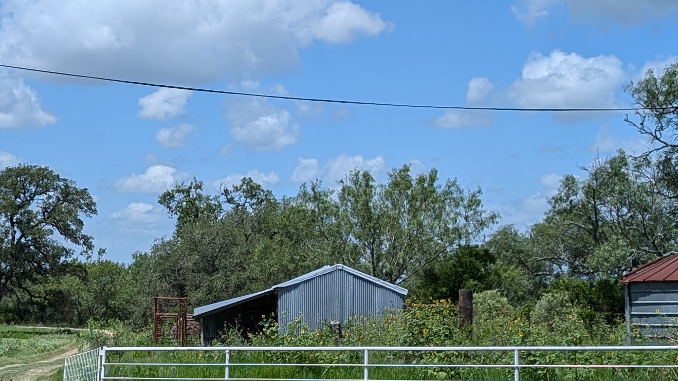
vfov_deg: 14.9
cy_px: 144
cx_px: 123
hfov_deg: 25.7
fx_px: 1456
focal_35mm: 81
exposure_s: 1/1869
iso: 18
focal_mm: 6.9
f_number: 1.68
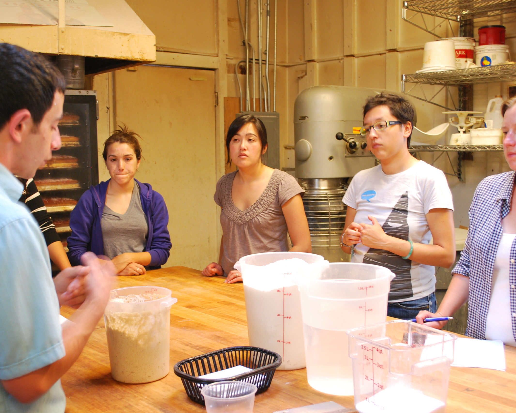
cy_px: 206
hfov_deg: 41.9
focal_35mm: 44
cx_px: 225
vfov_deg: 34.1
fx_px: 672
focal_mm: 26
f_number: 5
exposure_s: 1/5
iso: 400
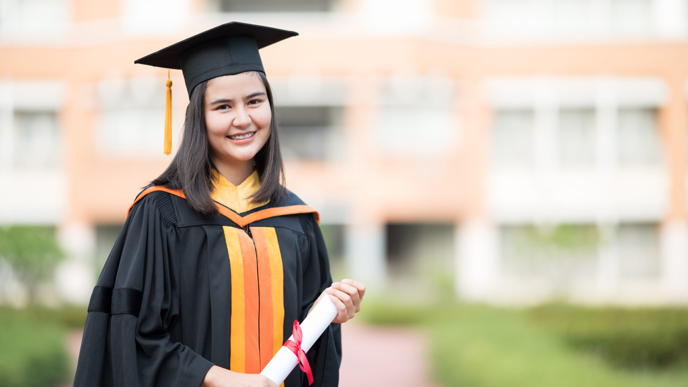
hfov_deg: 19.3
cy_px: 186
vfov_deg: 10.9
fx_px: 2025
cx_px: 344
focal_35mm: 111
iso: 125
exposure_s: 1/640
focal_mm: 105
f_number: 1.4
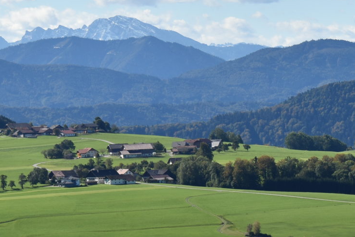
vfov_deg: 6.1
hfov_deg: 9.1
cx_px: 304
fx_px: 2214
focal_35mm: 224
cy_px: 196
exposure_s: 1/250
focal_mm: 55
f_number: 8
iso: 100
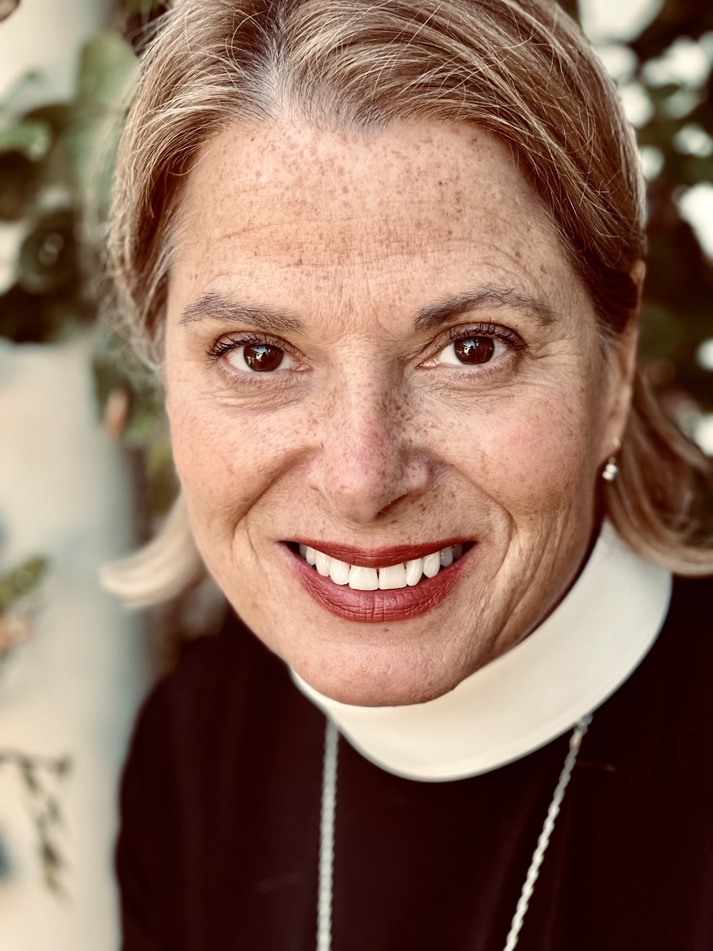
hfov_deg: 19.1
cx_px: 356
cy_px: 476
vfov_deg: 25.3
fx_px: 2115
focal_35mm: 77
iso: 100
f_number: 2.8
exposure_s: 1/121
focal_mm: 9
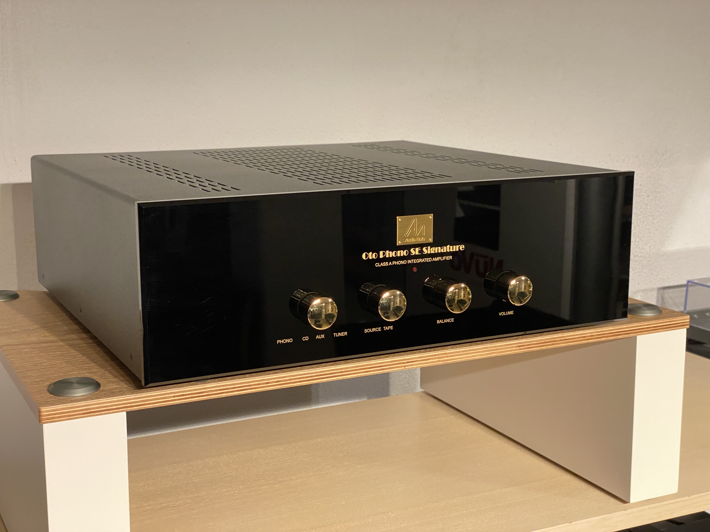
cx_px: 355
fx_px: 1067
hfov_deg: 36.8
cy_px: 266
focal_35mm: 52
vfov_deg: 28.0
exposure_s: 1/50
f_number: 2
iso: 400
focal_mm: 6
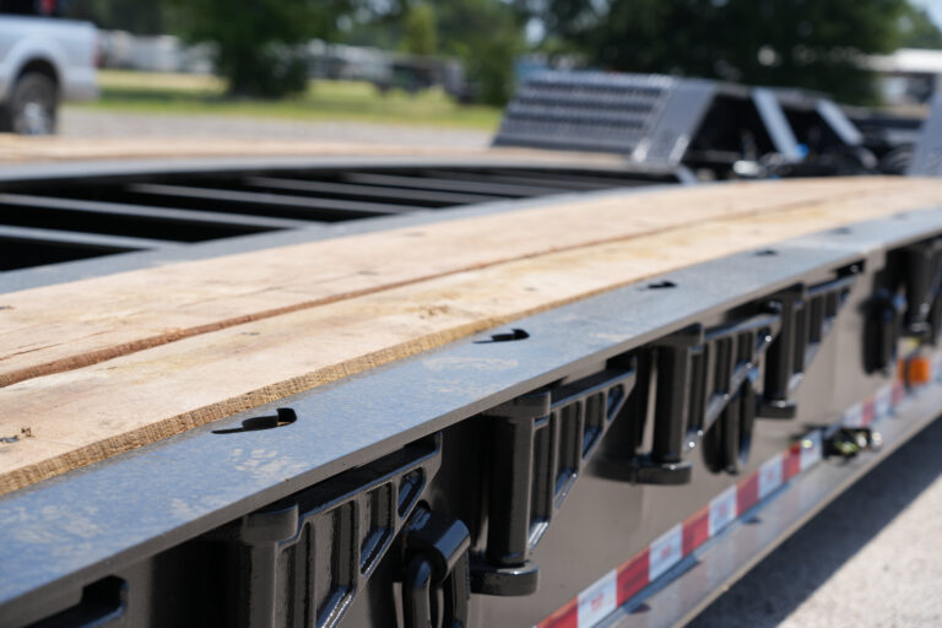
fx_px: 2198
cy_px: 314
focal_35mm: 84
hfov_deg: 24.2
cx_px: 471
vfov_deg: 16.3
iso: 100
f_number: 5.6
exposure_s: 1/320
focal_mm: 84
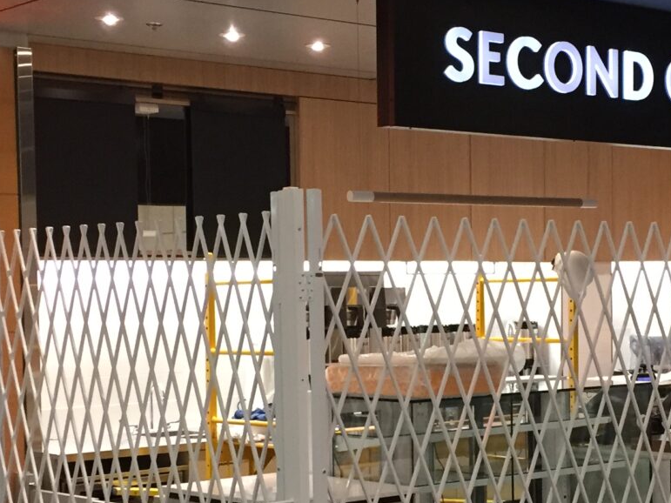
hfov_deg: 25.2
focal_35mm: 77
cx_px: 432
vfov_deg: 19.0
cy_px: 353
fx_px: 1492
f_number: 2.2
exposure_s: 1/30
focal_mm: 4.15
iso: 160
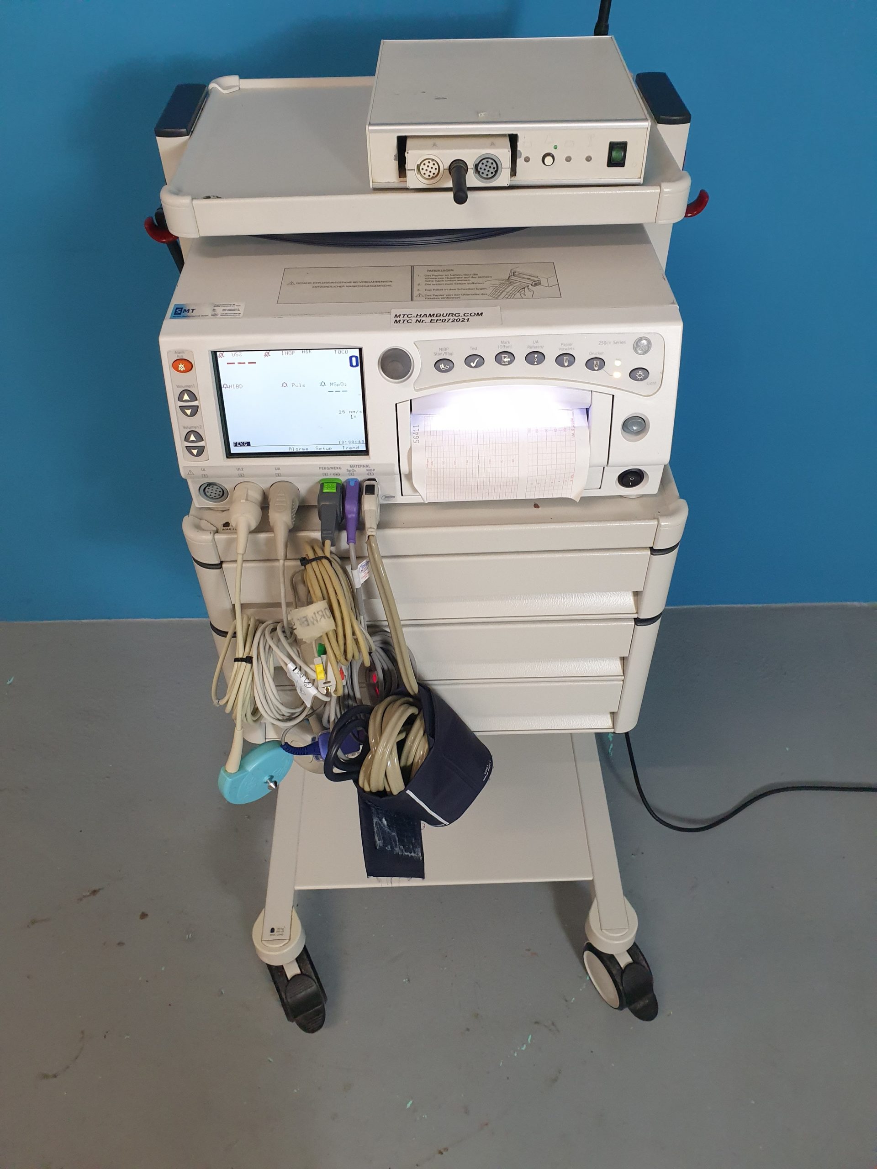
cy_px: 584
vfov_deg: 67.3
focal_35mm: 26
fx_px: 878
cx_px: 438
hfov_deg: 53.1
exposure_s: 1/50
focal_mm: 4.3
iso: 320
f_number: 2.4
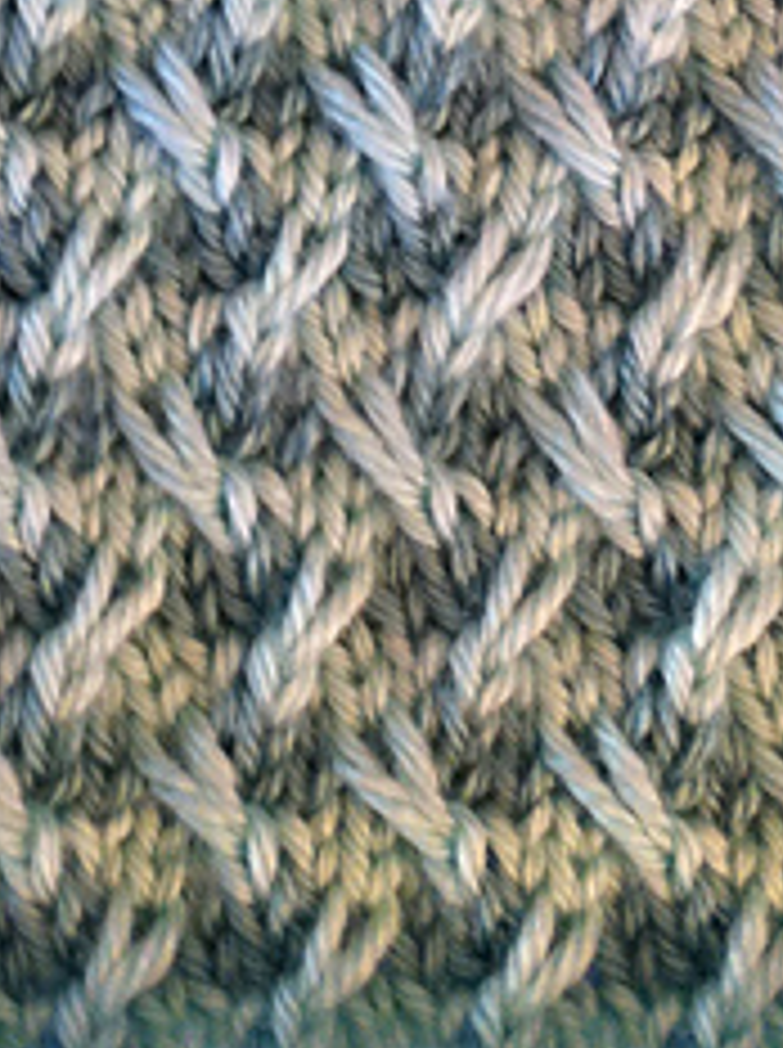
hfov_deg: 15.3
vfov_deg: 19.6
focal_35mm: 96
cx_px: 158
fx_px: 2903
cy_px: -85
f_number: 2.8
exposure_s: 1/15
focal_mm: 3.85
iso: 125
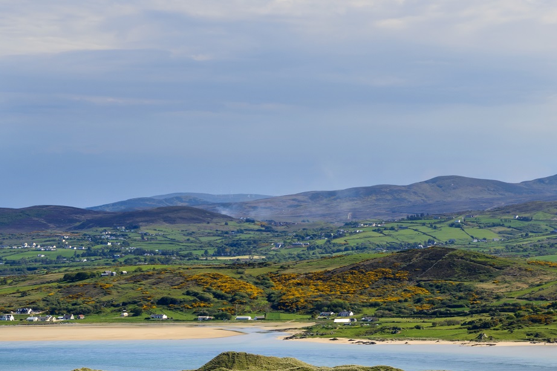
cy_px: 384
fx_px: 2352
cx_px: 498
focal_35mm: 152
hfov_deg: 13.4
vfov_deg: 9.0
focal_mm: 70
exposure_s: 1/125
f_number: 16
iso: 200
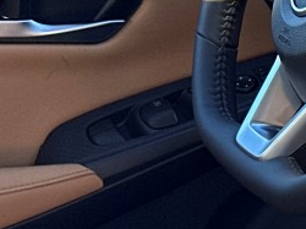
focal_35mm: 197
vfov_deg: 7.5
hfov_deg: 9.5
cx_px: 581
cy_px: 253
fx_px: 1740
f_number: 1.78
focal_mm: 6.86
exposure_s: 1/172
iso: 64
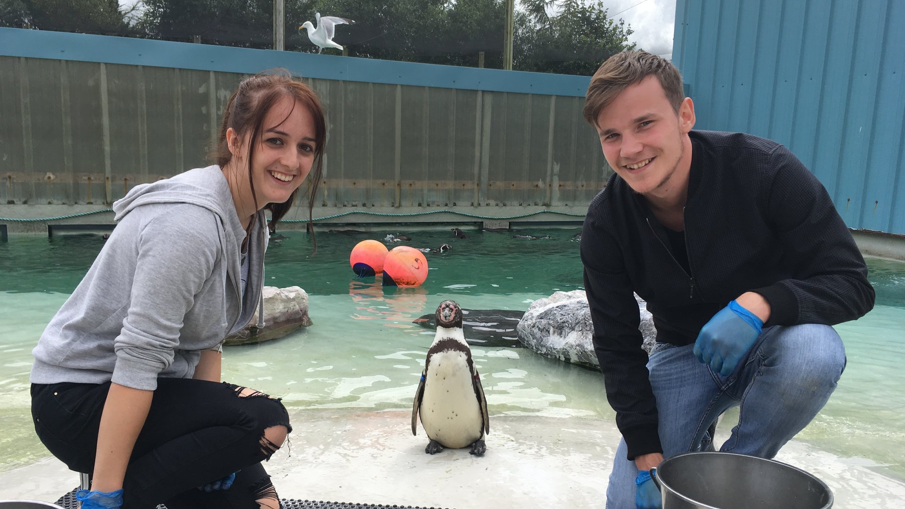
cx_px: 453
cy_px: 281
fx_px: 768
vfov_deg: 36.7
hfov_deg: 61.0
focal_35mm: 32
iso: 25
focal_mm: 4.15
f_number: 2.2
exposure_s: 1/855
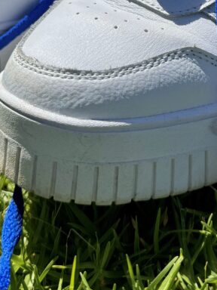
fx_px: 535
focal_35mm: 64
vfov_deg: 28.4
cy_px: 0
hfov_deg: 22.9
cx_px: 121
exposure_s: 1/5814
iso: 80
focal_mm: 6.76
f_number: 1.78
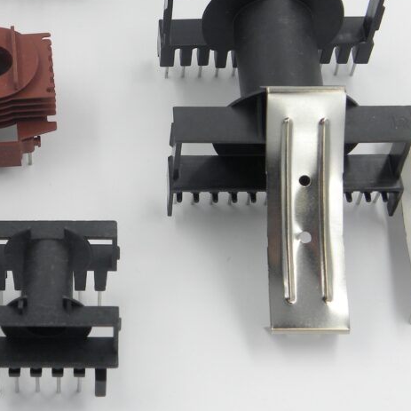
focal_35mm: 90
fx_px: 1209
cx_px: 55
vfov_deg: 19.2
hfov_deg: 19.0
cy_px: 115
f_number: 3.5
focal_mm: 8.2
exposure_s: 1/145
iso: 64
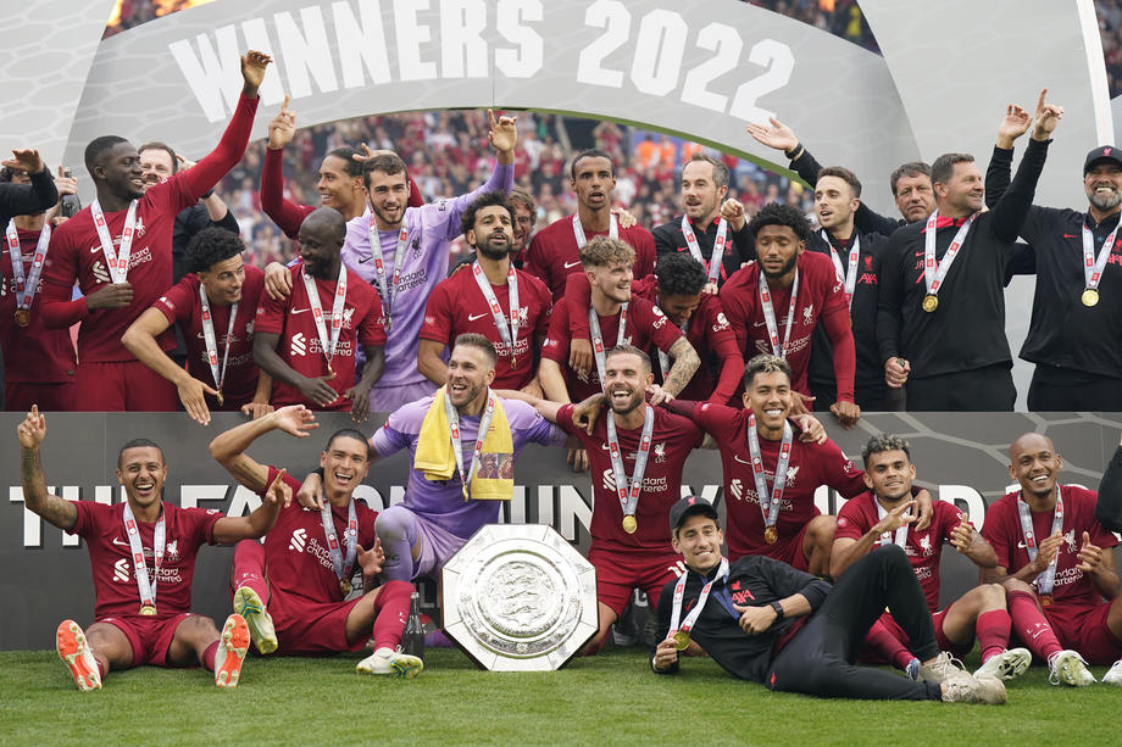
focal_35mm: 127
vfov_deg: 10.8
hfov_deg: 16.1
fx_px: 3957
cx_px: 561
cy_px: 374
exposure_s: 1/1250
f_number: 4
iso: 1600
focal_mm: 127
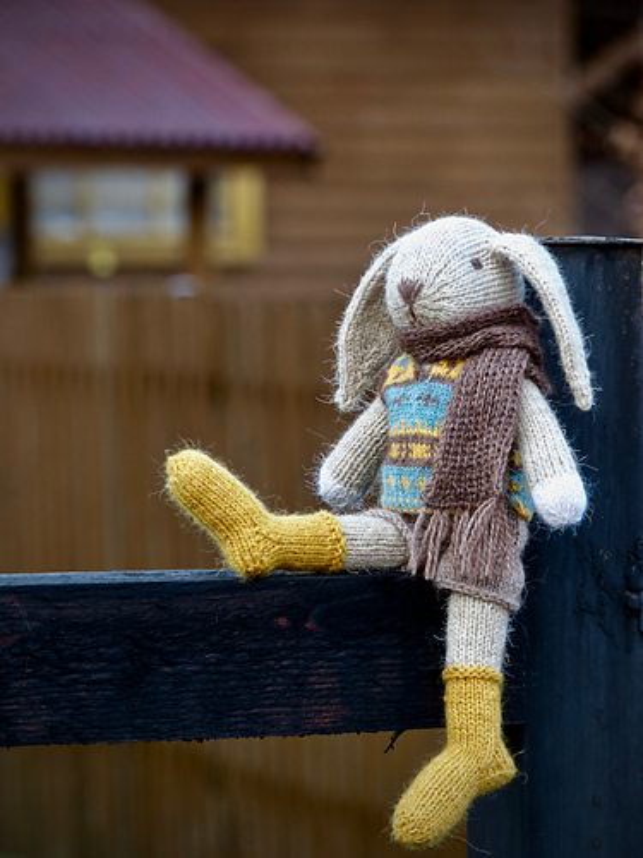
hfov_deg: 4.9
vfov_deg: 6.5
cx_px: 322
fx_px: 7504
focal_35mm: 303
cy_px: 429
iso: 100
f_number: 2.8
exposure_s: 1/80
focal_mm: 54.5
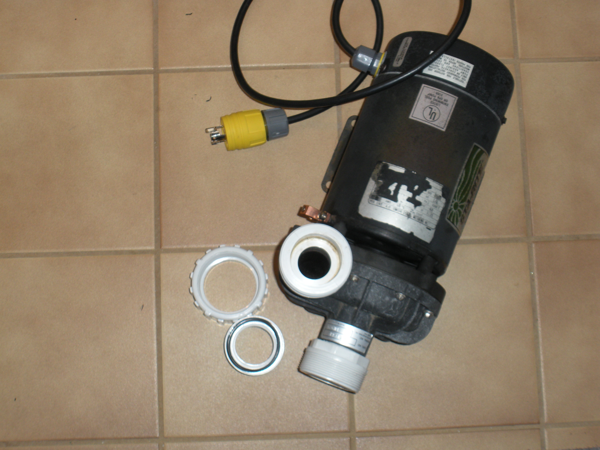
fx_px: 1109
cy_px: 225
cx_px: 300
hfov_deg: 30.3
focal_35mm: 64
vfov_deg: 22.9
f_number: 4.6
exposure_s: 1/125
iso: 119
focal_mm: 11.2
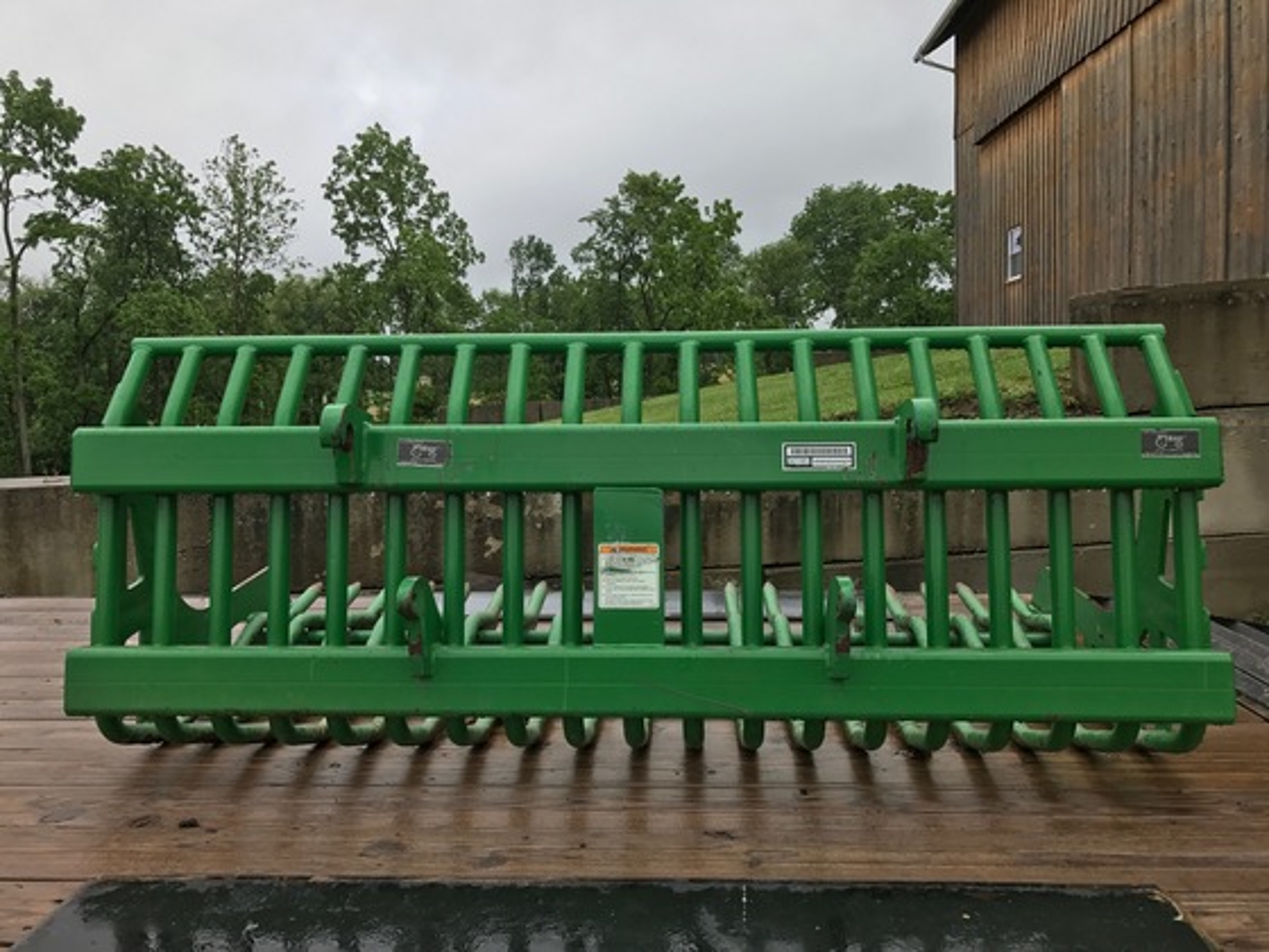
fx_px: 1026
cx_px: 634
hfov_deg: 63.4
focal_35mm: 28
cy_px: 476
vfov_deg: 49.7
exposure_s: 1/1114
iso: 20
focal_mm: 3.99
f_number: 1.8
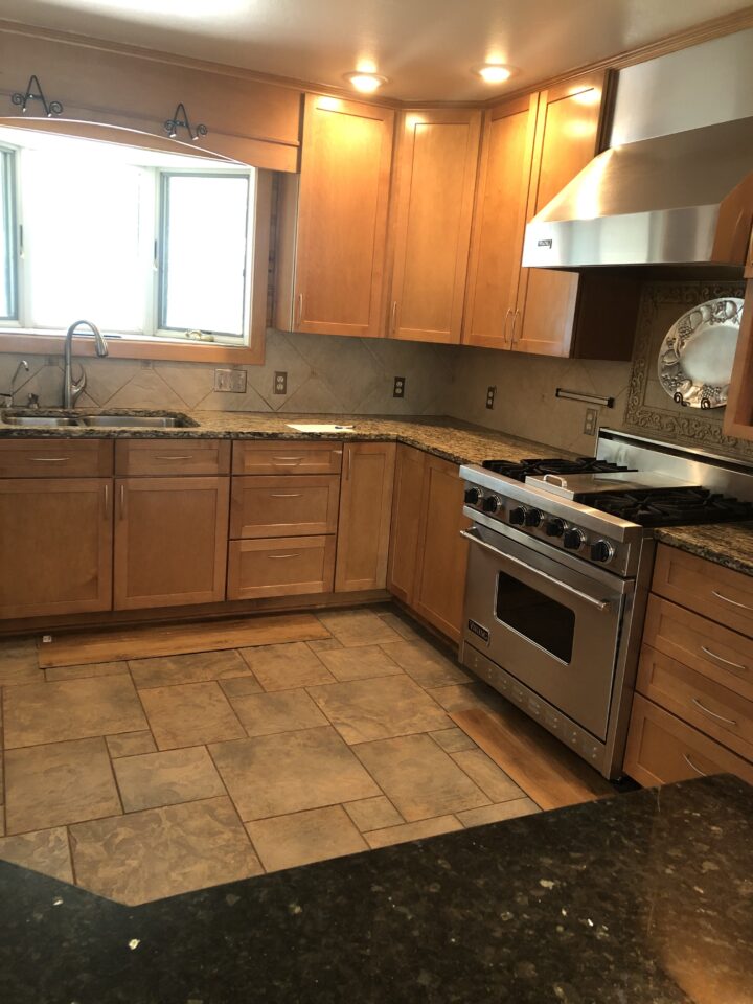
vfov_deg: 63.4
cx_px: 376
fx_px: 812
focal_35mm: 28
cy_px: 502
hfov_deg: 49.7
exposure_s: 1/11
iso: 100
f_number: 1.8
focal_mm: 4
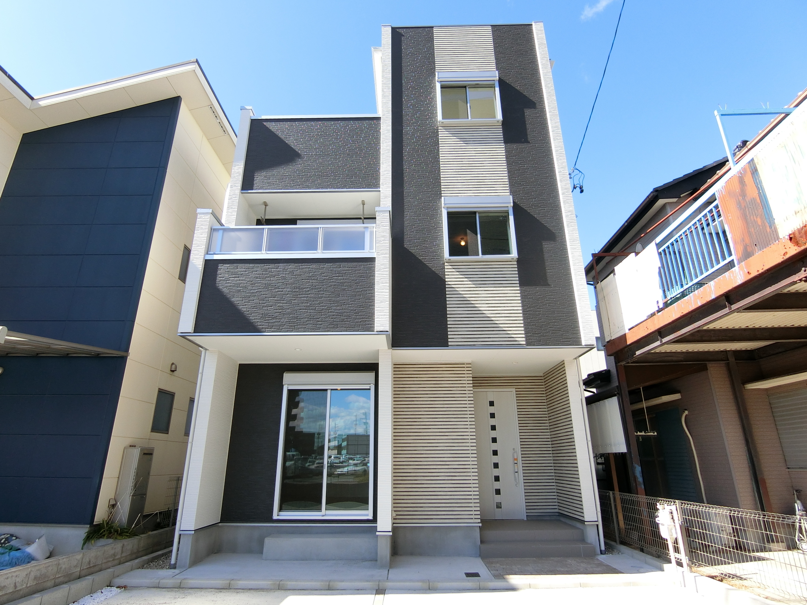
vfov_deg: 68.7
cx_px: 404
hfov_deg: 84.7
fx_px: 443
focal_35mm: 19
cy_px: 302
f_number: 2.7
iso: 125
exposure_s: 1/1000
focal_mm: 4.06
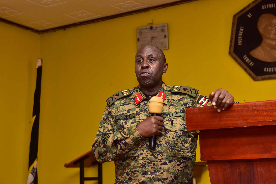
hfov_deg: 28.8
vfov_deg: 19.5
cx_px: 138
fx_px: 537
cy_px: 92
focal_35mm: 70
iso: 800
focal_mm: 70
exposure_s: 1/200
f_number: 5.6
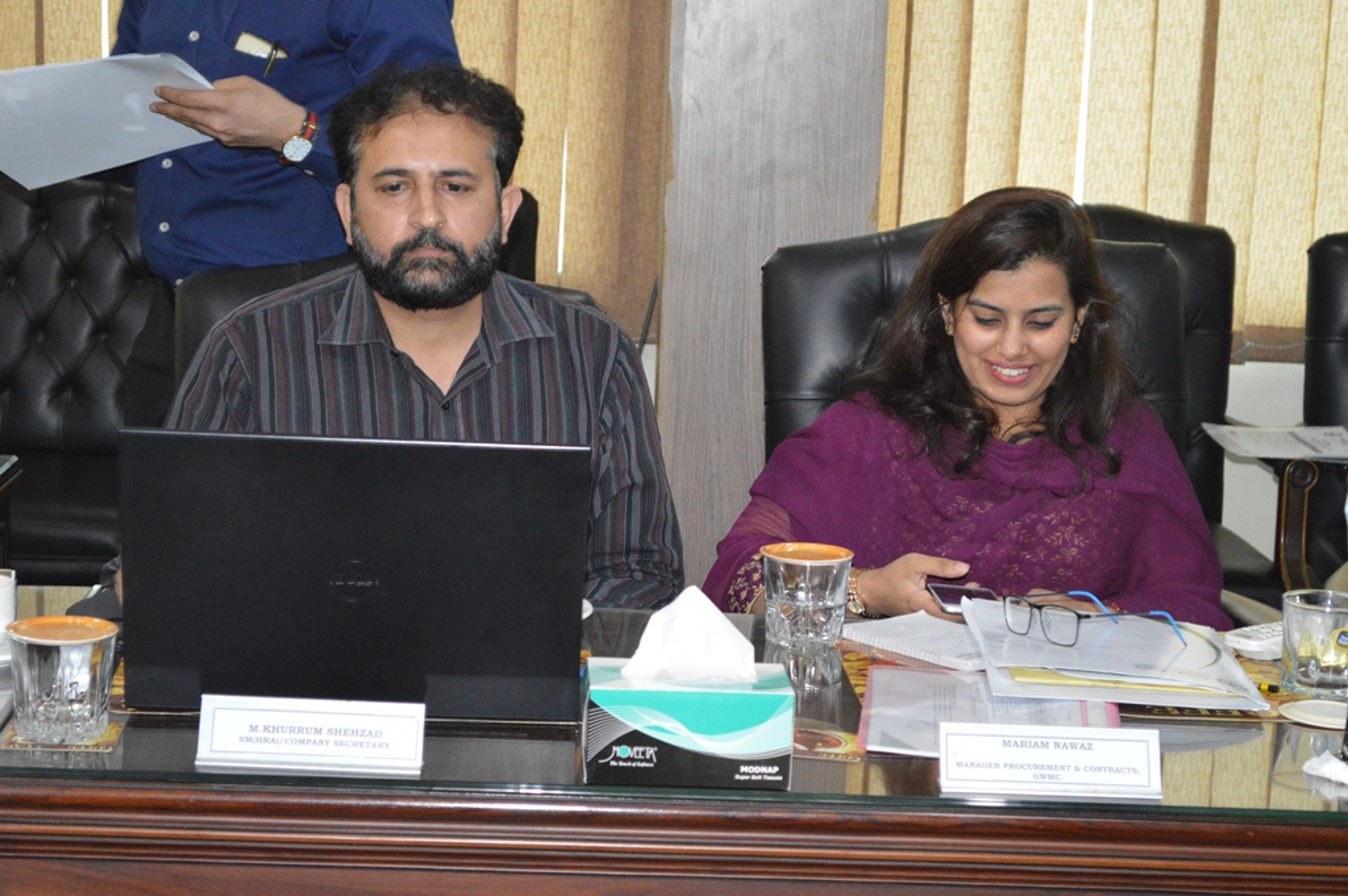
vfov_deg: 16.5
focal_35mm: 82
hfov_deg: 24.6
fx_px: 3087
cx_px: 674
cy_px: 448
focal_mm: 55
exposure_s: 1/60
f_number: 5.6
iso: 3200
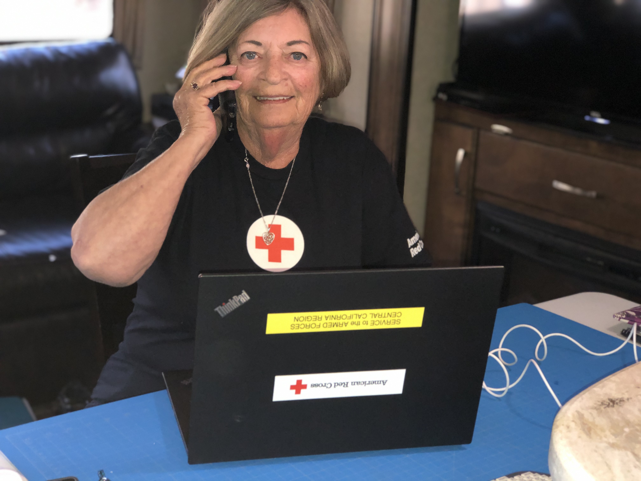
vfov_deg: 25.7
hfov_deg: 33.8
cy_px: 240
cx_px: 320
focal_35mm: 57
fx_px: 1055
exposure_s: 1/30
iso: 320
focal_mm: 6.6
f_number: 2.8
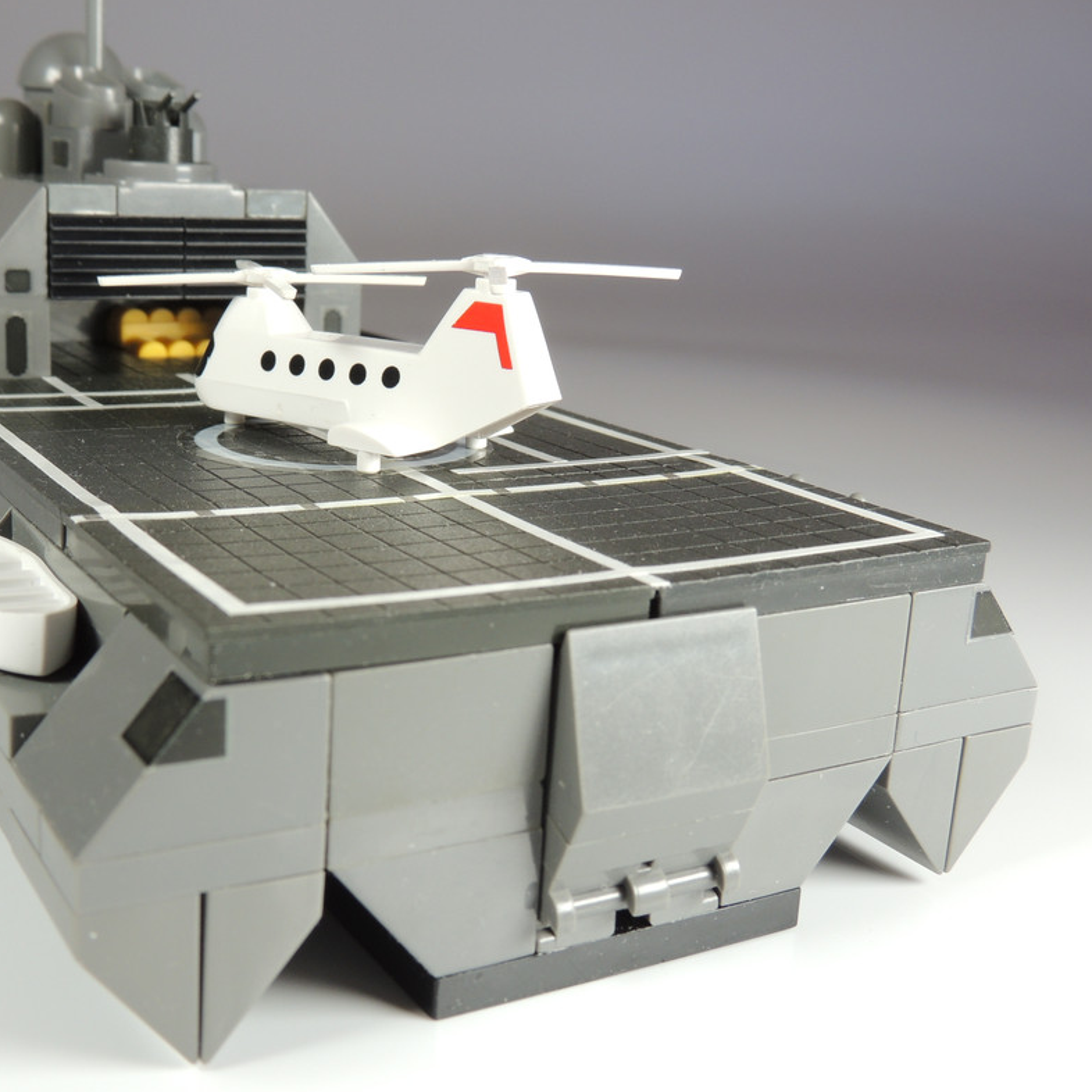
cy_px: 553
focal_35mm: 42
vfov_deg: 40.0
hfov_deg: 39.8
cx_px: 415
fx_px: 1499
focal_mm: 6.2
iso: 100
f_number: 4.6
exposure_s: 1/20
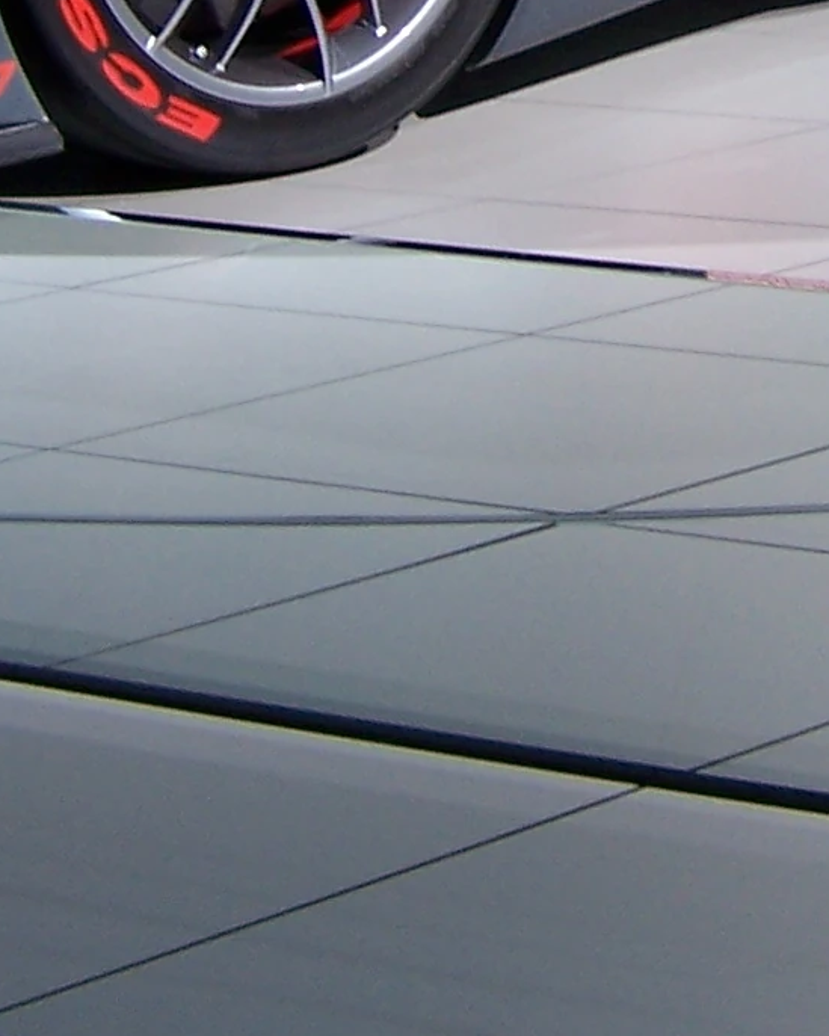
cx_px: 741
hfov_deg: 12.7
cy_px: -233
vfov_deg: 15.3
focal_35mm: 121
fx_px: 3710
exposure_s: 1/90
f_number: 3.4
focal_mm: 5.5
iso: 80
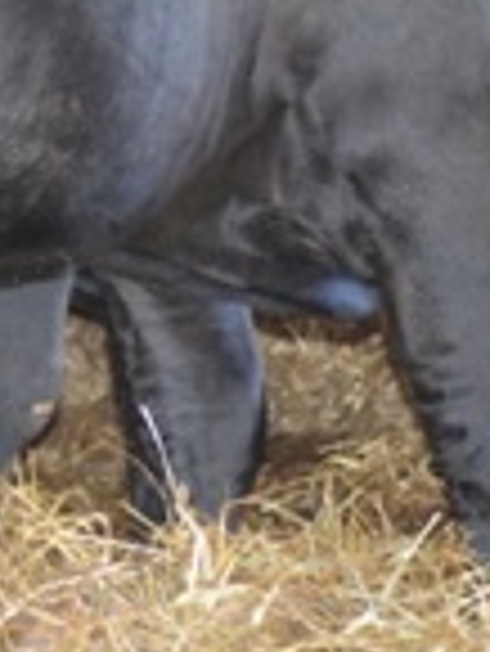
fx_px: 6954
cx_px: -49
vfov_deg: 5.3
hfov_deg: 4.0
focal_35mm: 369
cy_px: -124
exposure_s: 1/60
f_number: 4.2
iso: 1800
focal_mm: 66
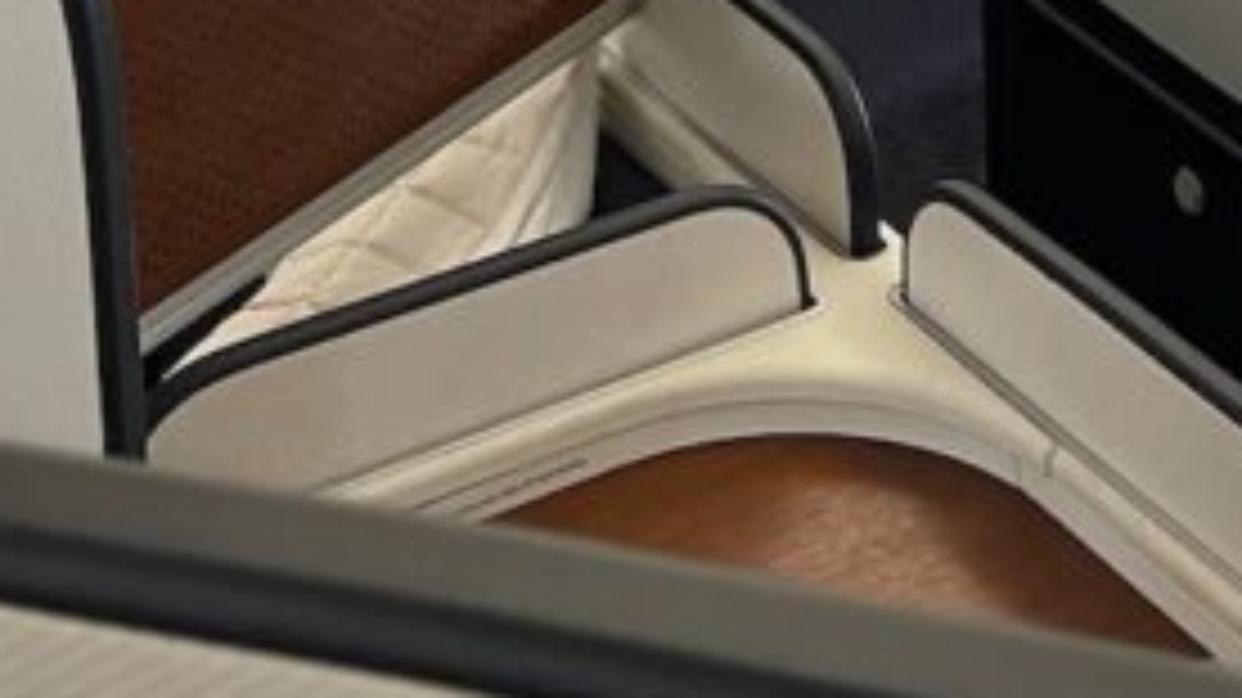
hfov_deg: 20.2
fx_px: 3457
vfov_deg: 10.2
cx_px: 950
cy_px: -932
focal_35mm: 105
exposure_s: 1/91
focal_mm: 5.1
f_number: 1.6
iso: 125
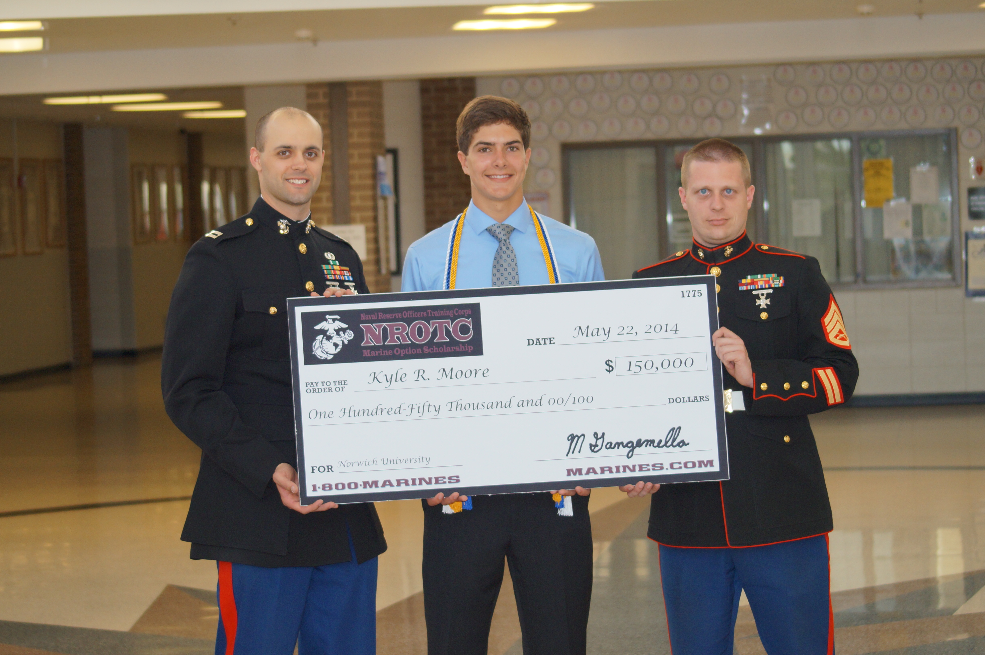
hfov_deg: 18.2
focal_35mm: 112
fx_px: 3075
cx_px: 492
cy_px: 328
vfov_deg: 12.2
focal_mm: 75
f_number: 4.5
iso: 500
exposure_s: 1/160
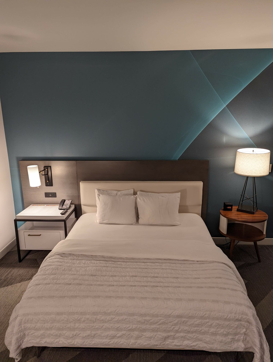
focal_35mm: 24
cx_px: 136
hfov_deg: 56.9
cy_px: 181
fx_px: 252
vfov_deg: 71.5
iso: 86
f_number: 1.85
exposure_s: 1/24
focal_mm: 6.81
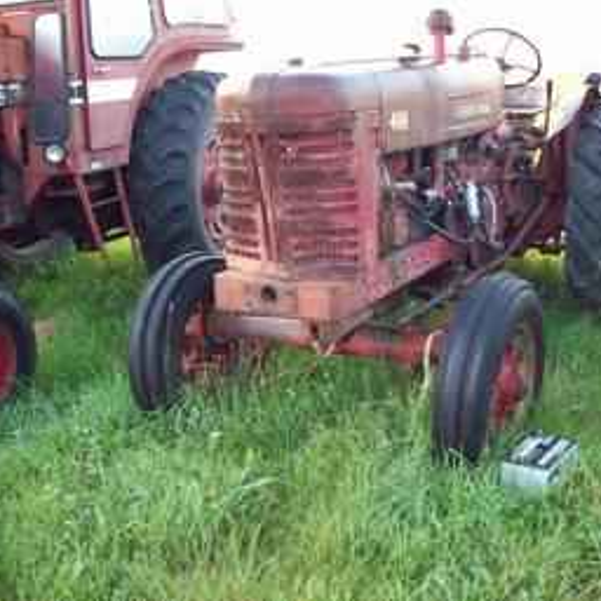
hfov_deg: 38.1
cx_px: 383
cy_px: 300
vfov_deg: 38.3
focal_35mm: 44
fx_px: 864
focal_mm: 6.2
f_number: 2.8
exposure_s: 1/45
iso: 85
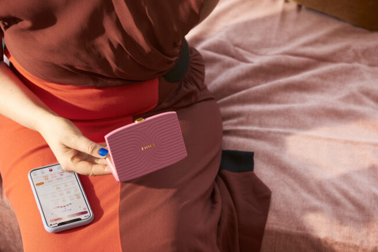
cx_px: 189
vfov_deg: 19.5
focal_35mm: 70
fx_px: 735
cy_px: 126
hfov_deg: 28.8
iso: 320
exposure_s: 1/50
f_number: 4.5
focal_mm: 70
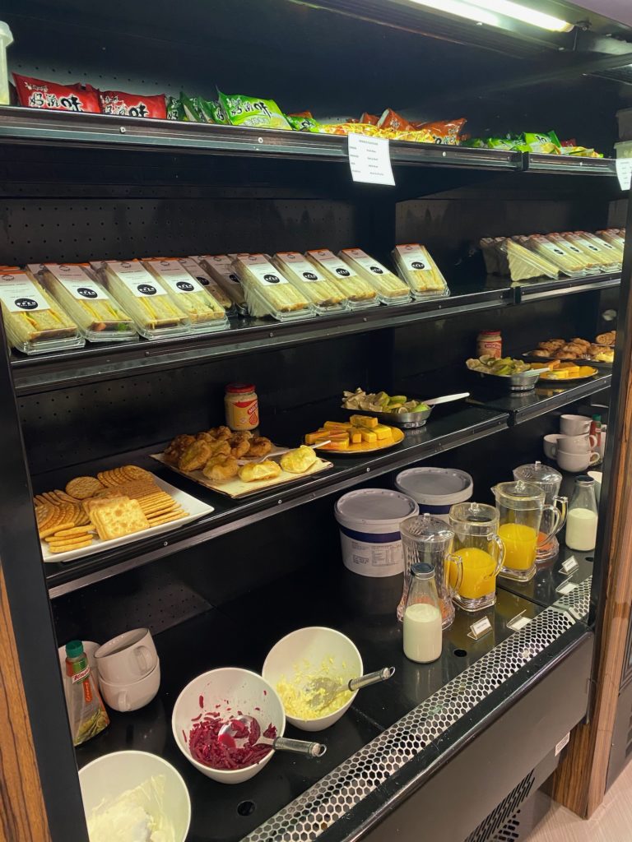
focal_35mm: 26
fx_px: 633
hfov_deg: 53.1
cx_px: 316
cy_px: 421
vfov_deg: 67.3
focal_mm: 4.25
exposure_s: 1/33
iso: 400
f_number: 1.8
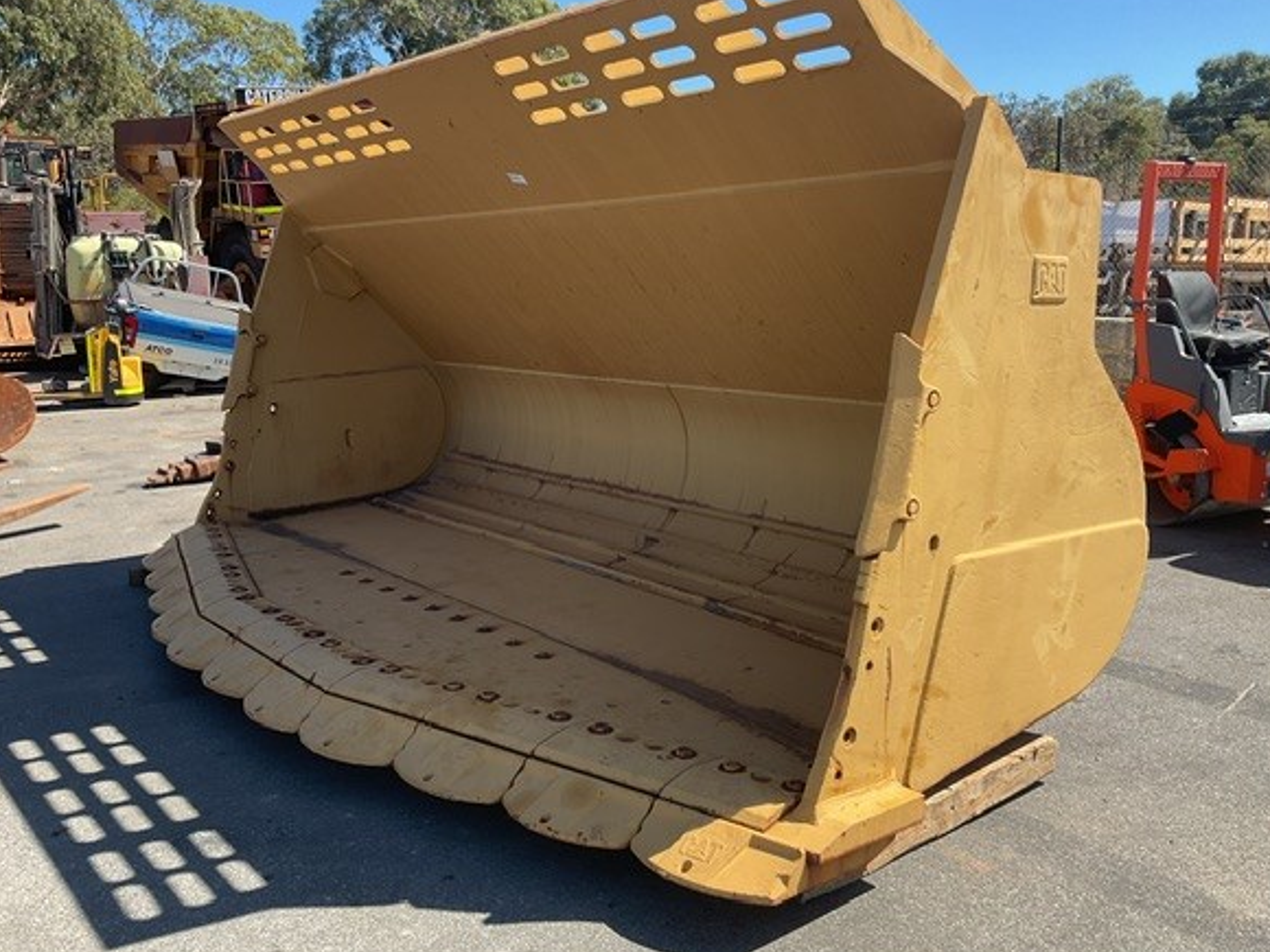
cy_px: 457
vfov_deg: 44.2
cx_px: 628
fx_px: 1174
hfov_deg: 56.8
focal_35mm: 32
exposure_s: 1/944
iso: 16
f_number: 1.8
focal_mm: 3
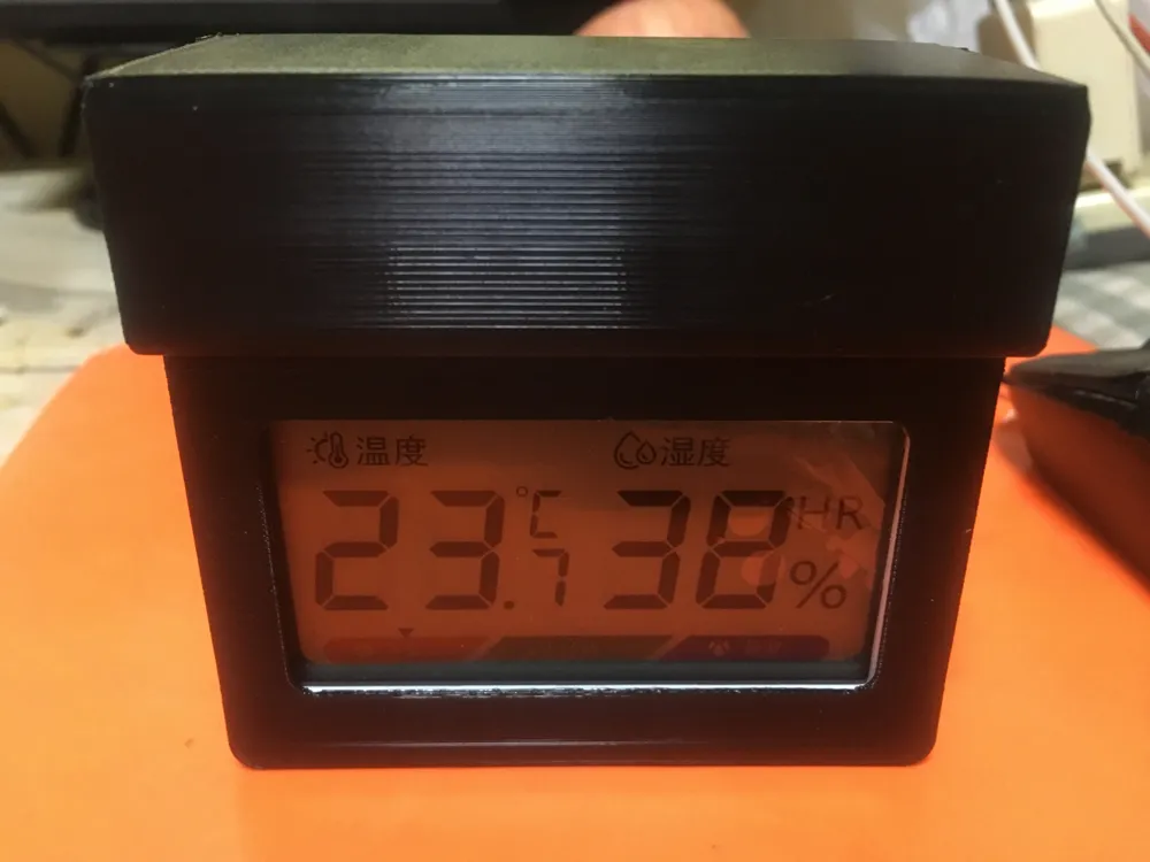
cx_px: 575
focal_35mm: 29
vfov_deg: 48.2
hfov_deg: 61.7
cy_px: 431
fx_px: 963
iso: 160
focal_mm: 4.15
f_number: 2.2
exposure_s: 1/8
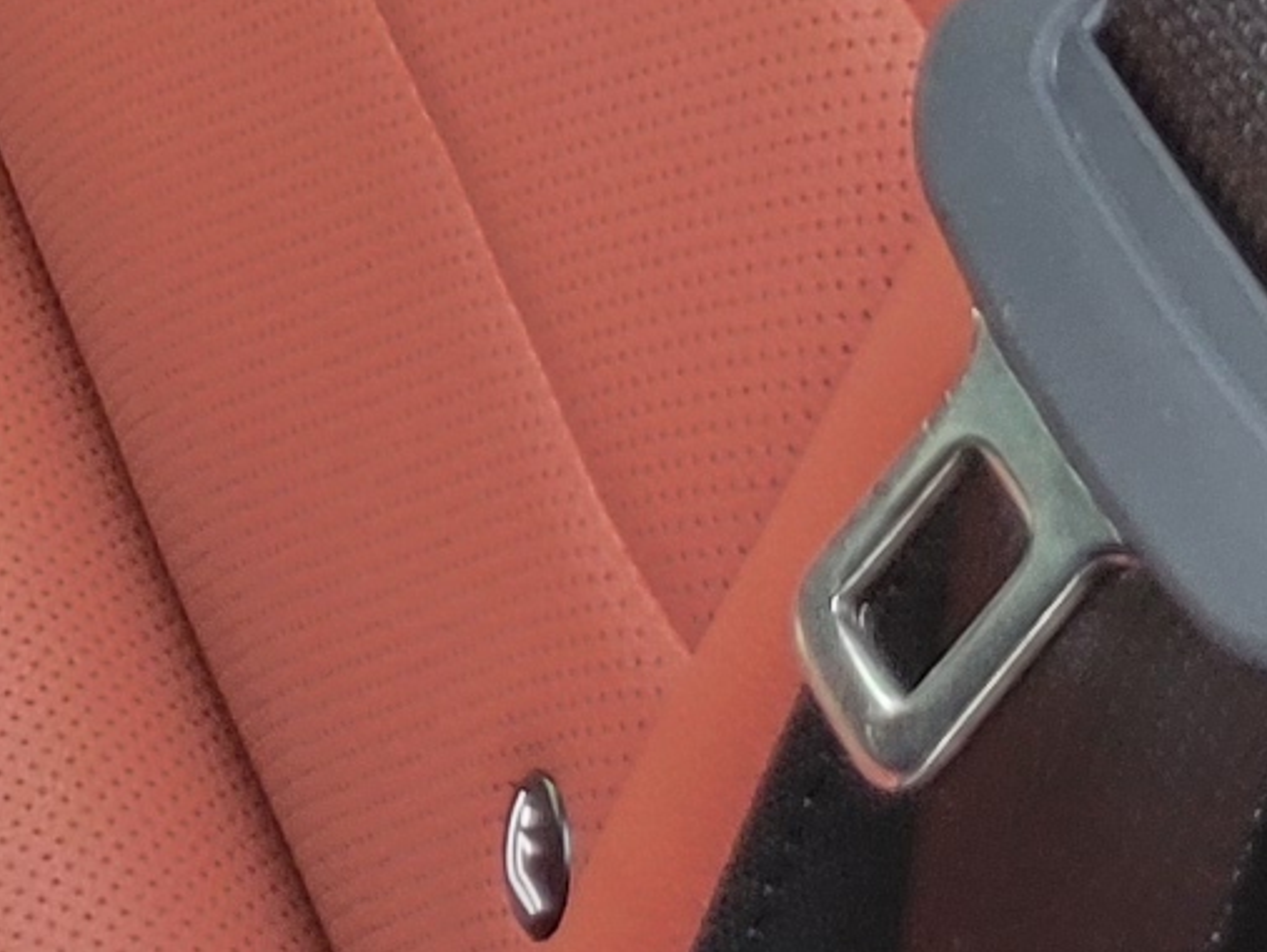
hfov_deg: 8.5
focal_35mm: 207
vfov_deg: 6.3
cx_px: -2088
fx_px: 7580
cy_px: -2410
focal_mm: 5.4
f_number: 1.8
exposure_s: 1/120
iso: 80
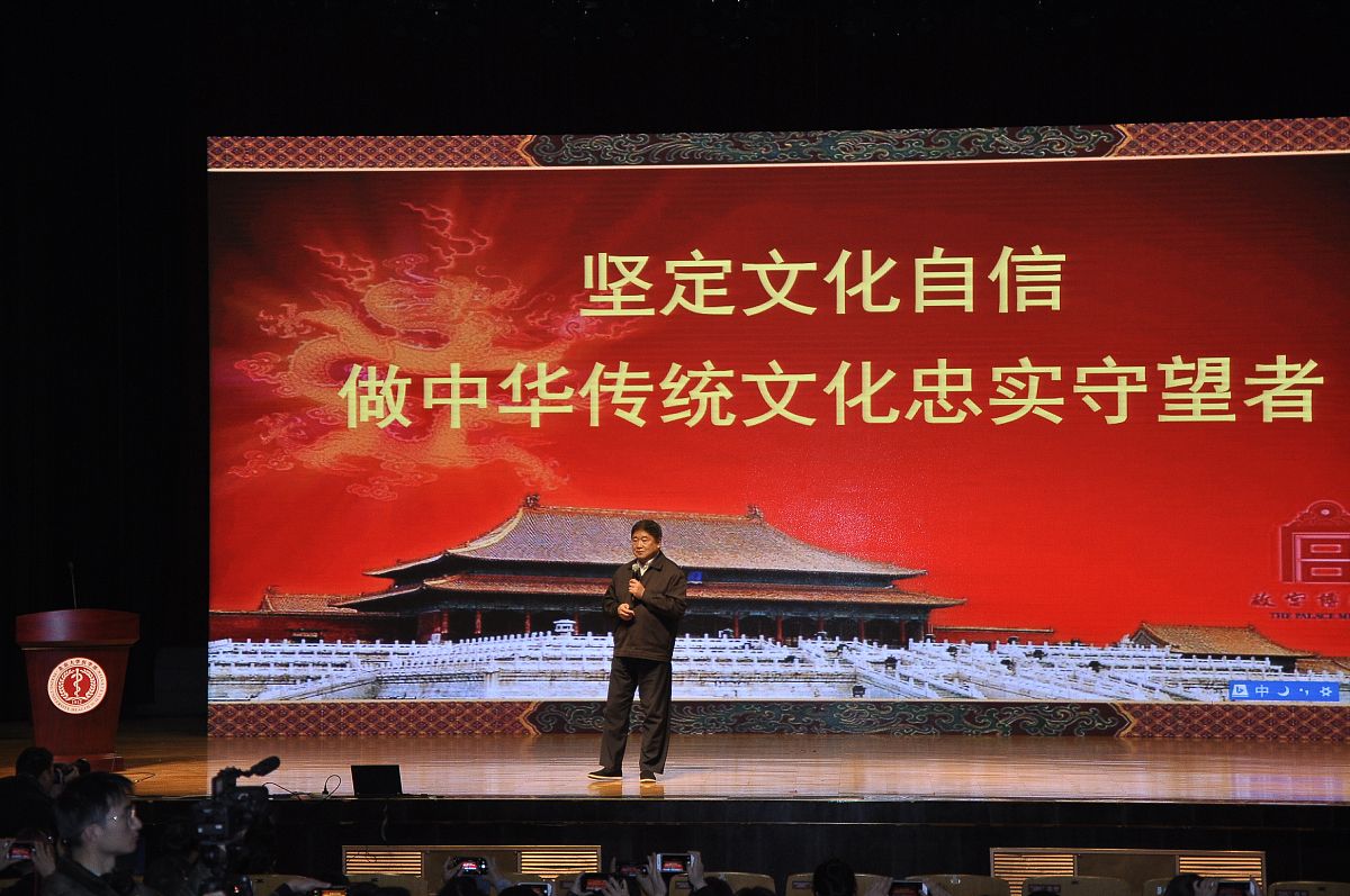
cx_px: 675
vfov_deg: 17.4
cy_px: 448
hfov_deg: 26.0
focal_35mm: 78
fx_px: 2921
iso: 500
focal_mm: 52
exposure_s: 1/60
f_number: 5
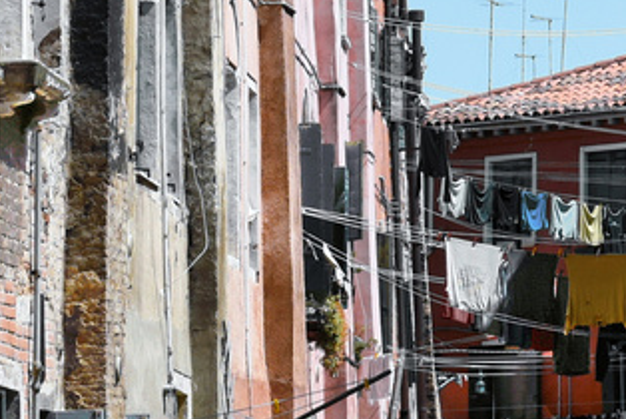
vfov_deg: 5.6
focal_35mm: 247
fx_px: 4299
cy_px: -38
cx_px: 502
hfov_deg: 8.3
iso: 250
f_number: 8
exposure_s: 1/640
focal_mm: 48
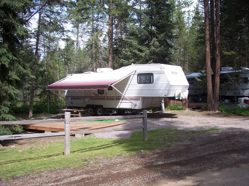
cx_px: 124
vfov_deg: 36.8
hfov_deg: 47.9
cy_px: 93
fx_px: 281
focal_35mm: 39
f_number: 3.4
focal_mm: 8
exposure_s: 1/500
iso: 100
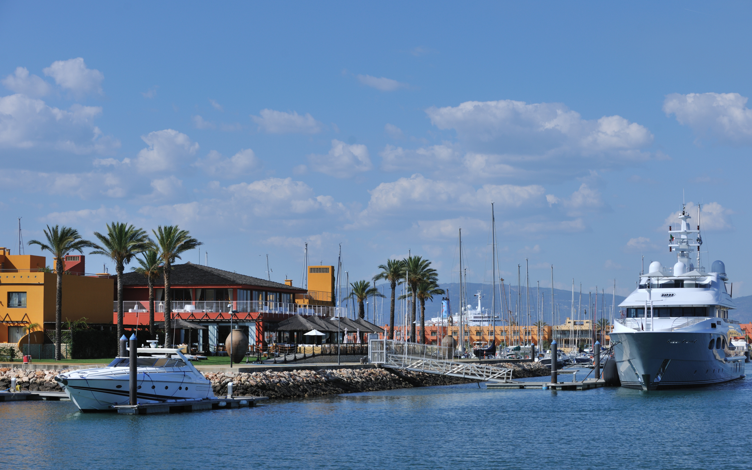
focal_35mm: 82
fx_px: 1681
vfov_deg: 15.9
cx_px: 378
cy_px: 238
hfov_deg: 25.2
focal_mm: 80
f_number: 5.6
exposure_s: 1/1000
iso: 100
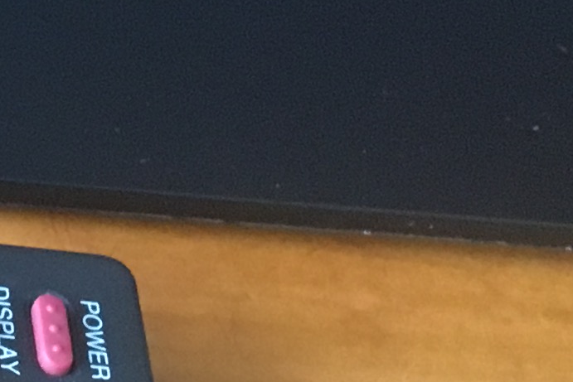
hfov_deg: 10.4
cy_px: -263
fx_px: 2802
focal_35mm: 176
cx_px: -703
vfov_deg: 7.6
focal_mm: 4.15
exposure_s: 1/20
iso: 200
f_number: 2.2
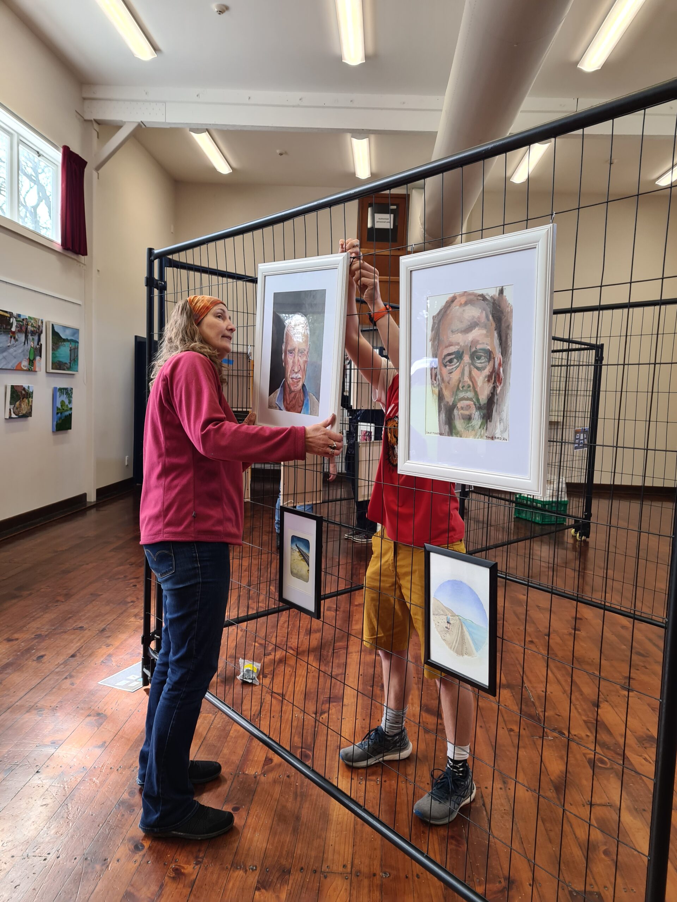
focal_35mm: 26
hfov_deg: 53.1
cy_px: 451
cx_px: 338
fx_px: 678
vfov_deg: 67.3
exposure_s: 1/100
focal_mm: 5.4
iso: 64
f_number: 1.8
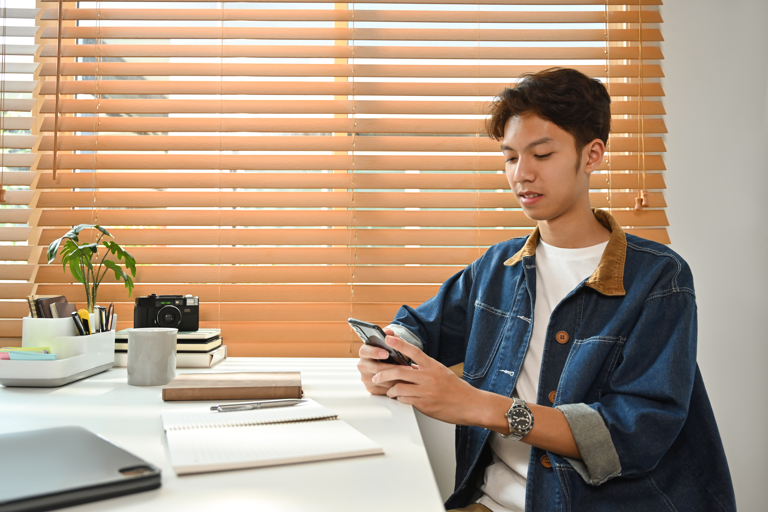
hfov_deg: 61.9
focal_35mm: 30
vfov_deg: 43.6
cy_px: 256
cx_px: 384
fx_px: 640
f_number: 4
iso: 500
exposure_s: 1/125
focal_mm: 30
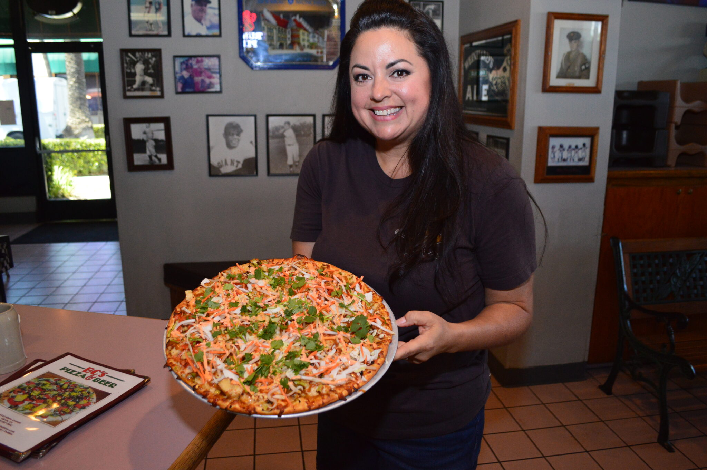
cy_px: 235
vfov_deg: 47.9
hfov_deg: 67.4
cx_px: 354
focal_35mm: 27
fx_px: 530
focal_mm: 18
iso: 1600
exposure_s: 1/200
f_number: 3.5
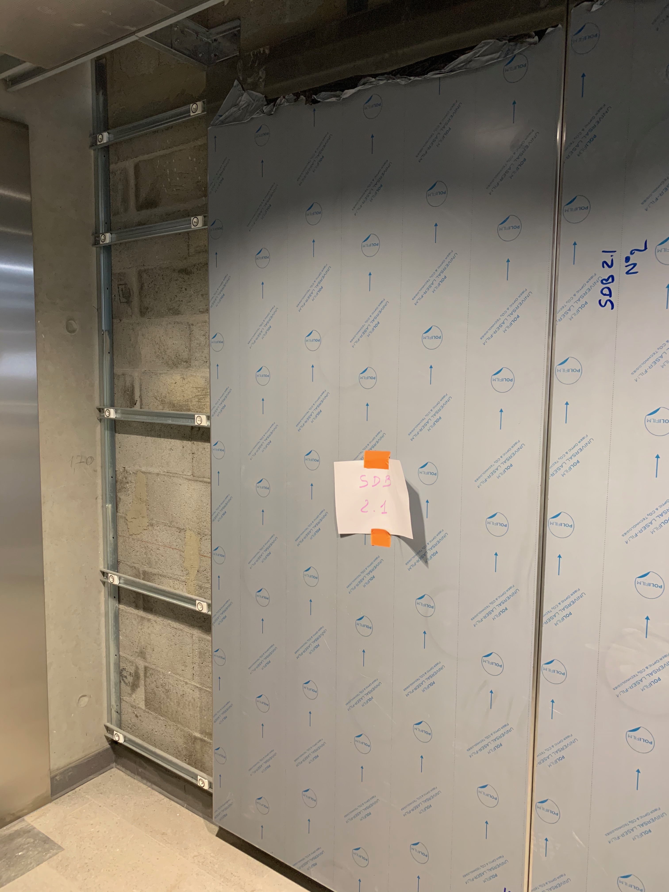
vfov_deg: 67.3
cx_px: 334
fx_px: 670
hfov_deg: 53.1
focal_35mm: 26
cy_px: 446
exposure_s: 1/60
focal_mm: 4.25
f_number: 1.8
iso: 200
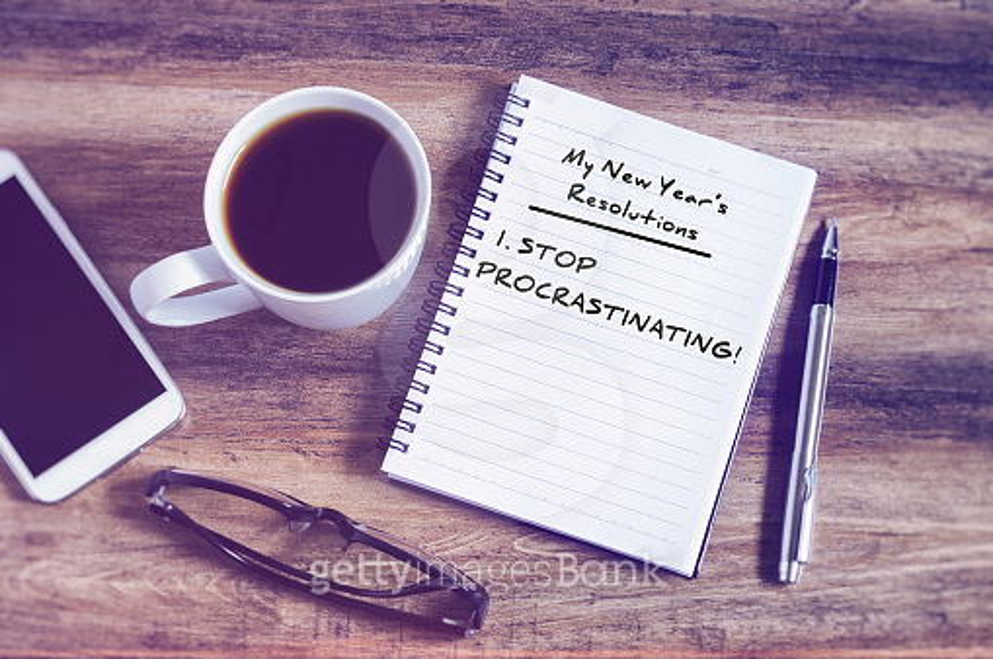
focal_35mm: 75
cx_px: 496
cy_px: 330
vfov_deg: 18.1
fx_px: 2066
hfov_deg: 27.0
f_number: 13
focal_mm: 50
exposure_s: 1/1.6
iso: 100
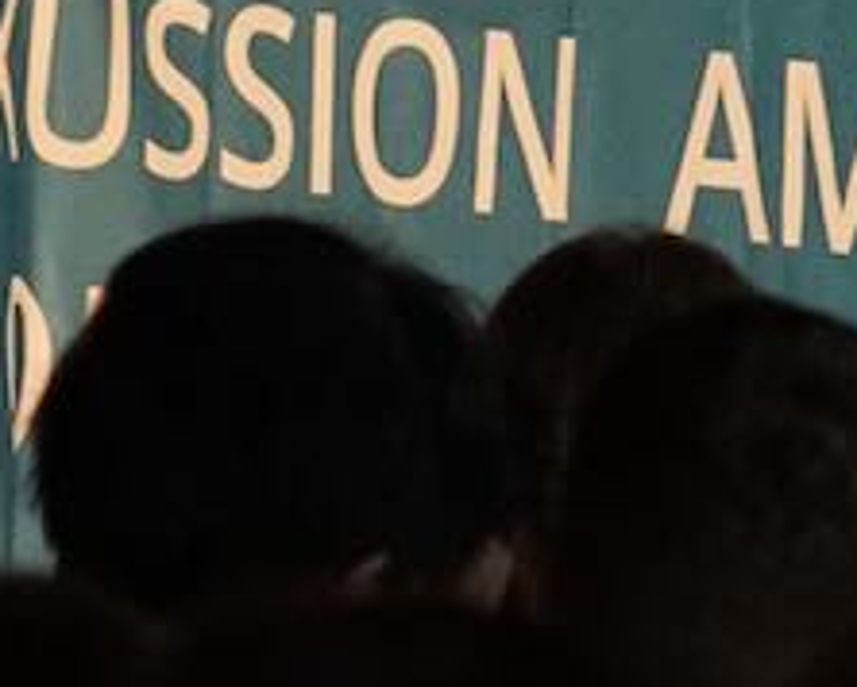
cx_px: 351
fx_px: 18659
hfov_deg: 2.6
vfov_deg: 2.1
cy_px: -413
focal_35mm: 735
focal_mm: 136
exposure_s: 1/160
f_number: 6.3
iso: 5000
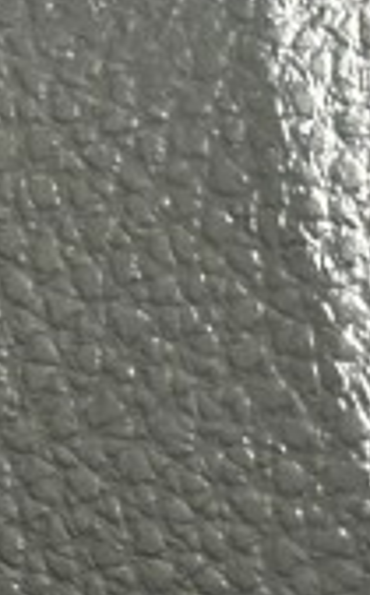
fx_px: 5007
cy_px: 229
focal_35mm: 309
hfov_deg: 4.1
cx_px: -701
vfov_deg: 6.8
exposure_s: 1/40
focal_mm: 6.86
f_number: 1.78
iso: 500
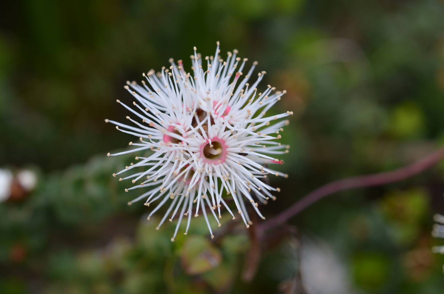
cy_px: 147
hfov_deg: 22.7
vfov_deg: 15.1
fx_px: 1108
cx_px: 222
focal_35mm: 90
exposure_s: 1/125
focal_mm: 60
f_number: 8
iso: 160
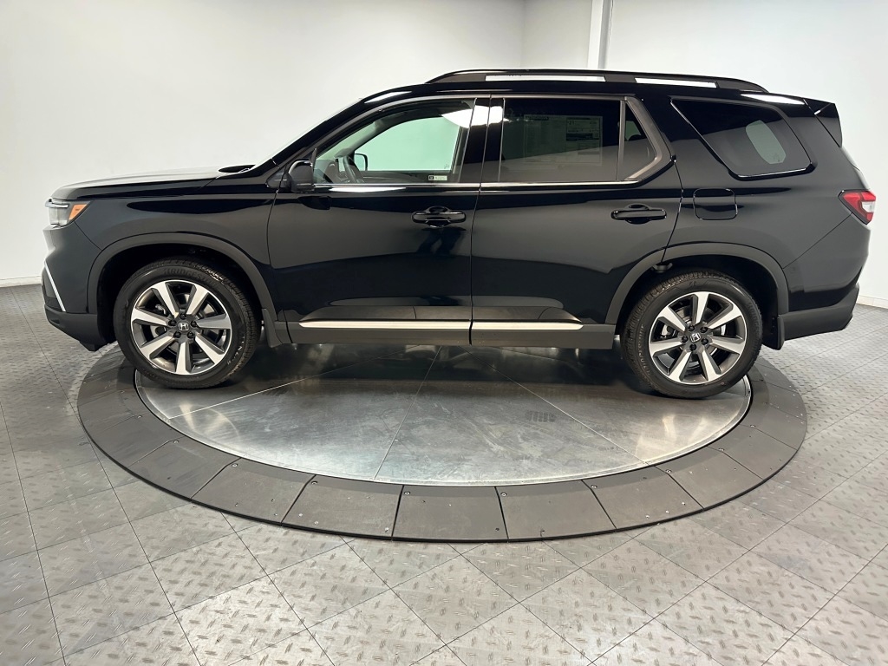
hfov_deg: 71.6
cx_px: 444
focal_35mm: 24
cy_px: 333
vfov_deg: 56.8
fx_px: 616
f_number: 1.78
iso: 640
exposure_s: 1/60
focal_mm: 6.86
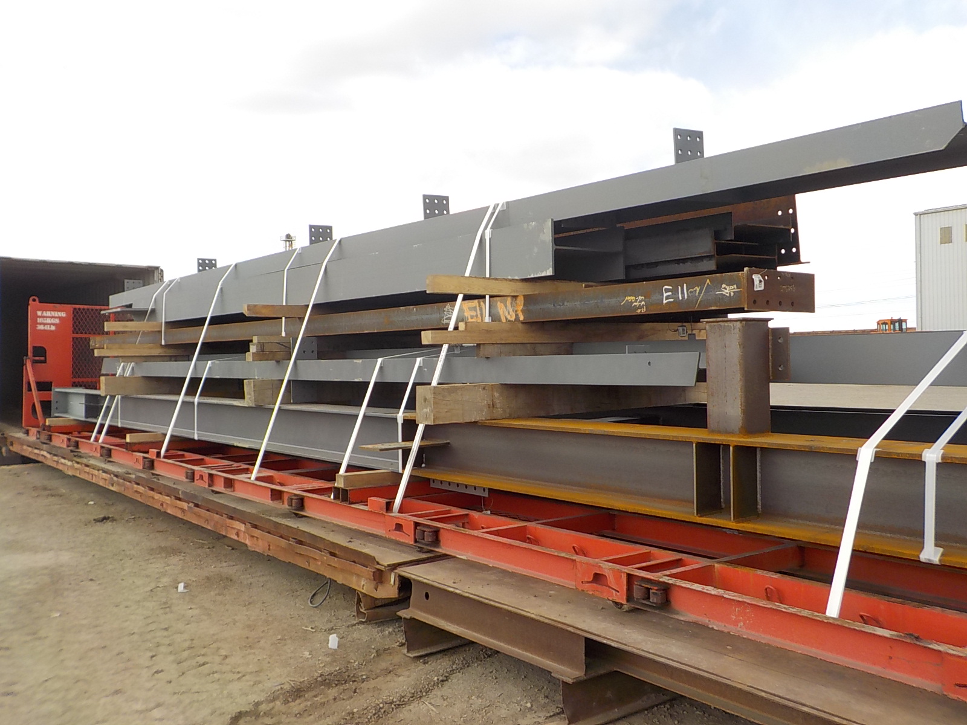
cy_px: 362
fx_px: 838
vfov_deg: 46.8
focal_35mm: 30
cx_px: 484
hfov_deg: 60.0
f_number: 3.3
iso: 125
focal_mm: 4.1
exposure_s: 1/500
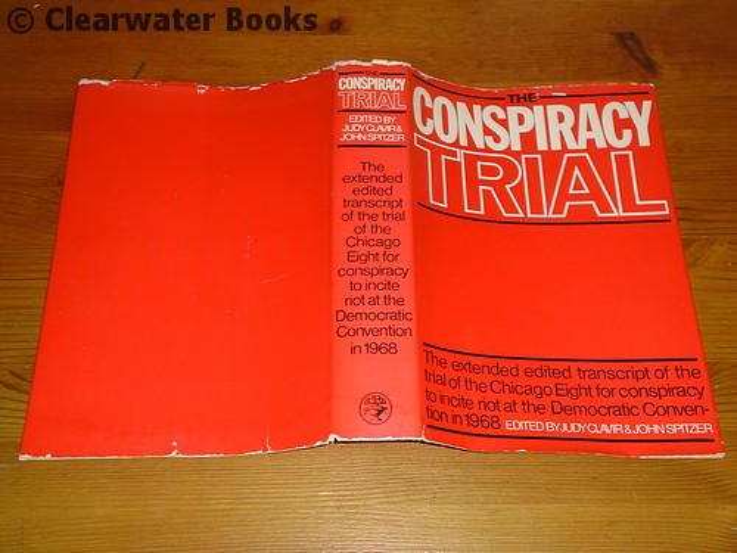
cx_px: 368
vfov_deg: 34.3
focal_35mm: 42
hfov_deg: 44.8
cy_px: 276
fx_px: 894
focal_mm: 7.4
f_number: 4.1
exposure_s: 1/30
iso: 200
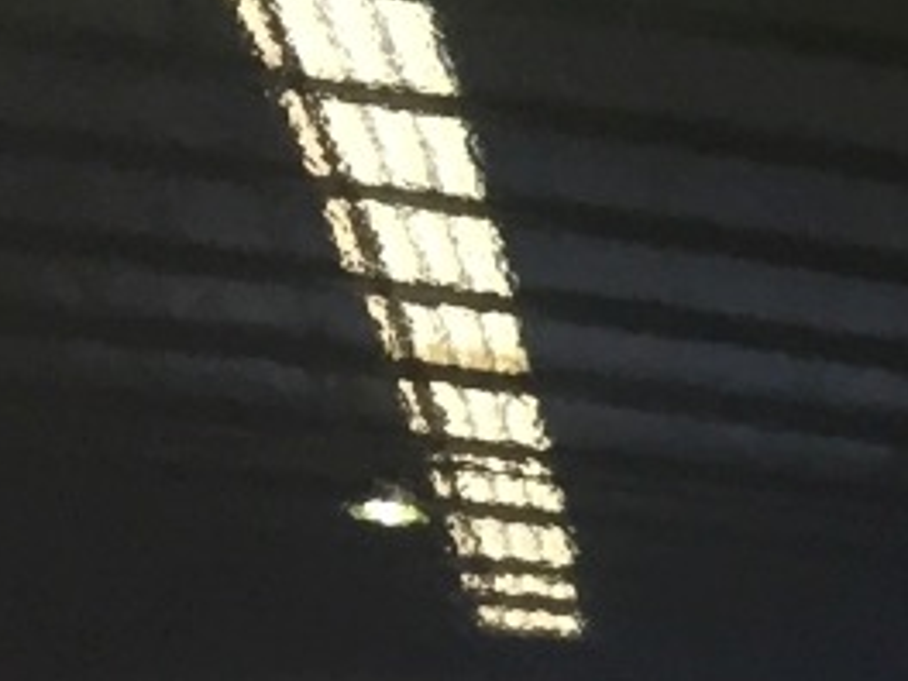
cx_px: 2009
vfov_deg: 10.4
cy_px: 1324
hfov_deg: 12.5
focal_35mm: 132
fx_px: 3462
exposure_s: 1/33
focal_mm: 4.15
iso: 160
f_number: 2.2
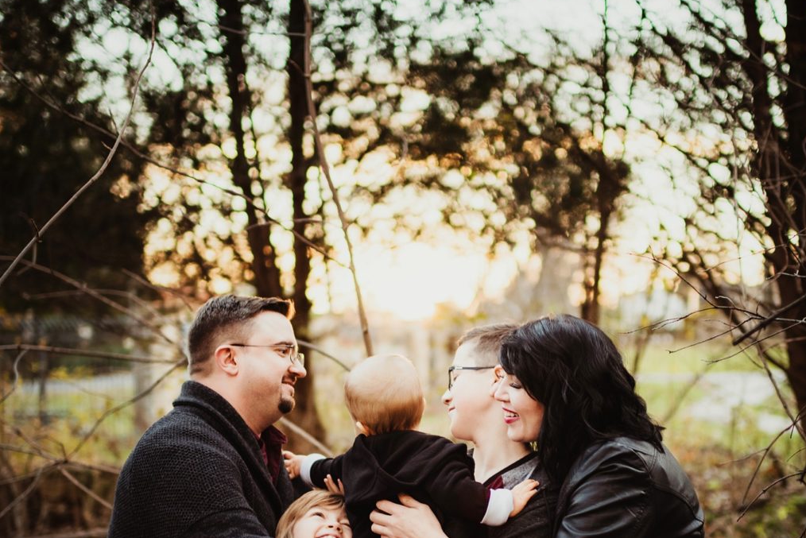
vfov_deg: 25.3
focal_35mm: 53
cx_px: 457
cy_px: 396
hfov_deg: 37.4
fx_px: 1187
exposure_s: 1/400
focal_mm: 35
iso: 400
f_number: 1.4
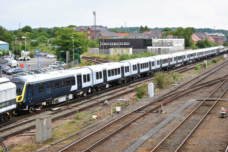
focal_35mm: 82
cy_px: 76
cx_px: 114
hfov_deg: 24.6
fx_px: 522
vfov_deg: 16.6
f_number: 5.6
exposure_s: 1/125
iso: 400
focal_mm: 55
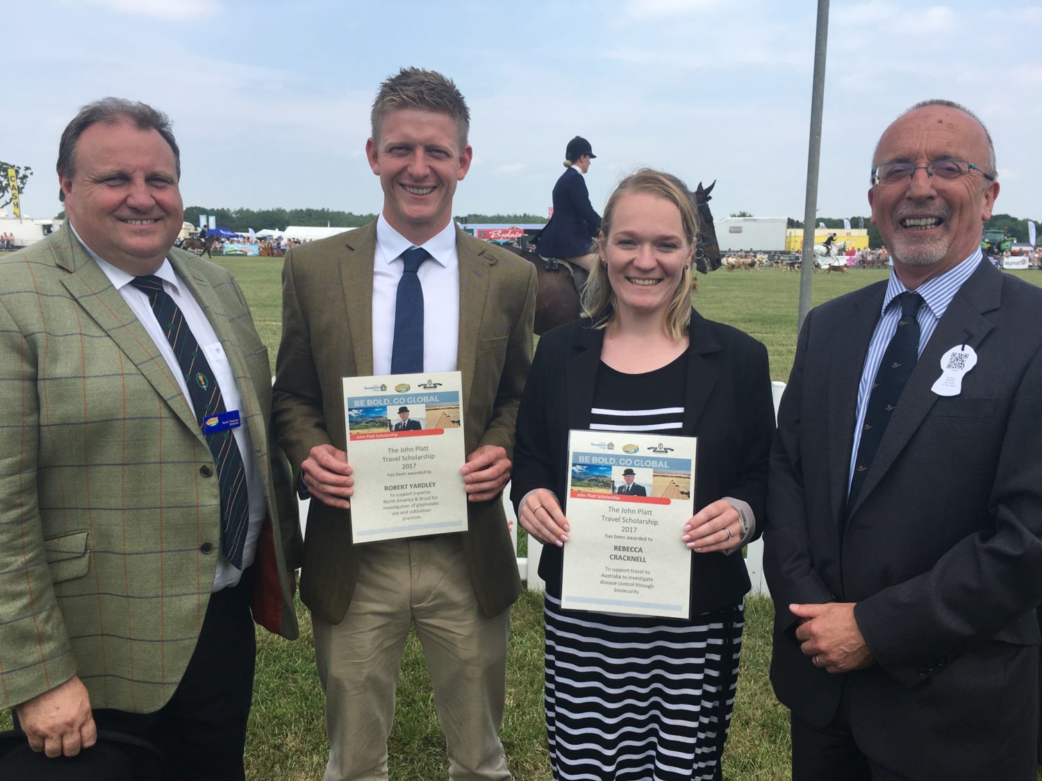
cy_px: 390
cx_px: 521
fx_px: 873
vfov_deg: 48.2
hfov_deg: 61.7
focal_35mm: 29
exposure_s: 1/1040
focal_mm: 4.15
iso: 25
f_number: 2.2
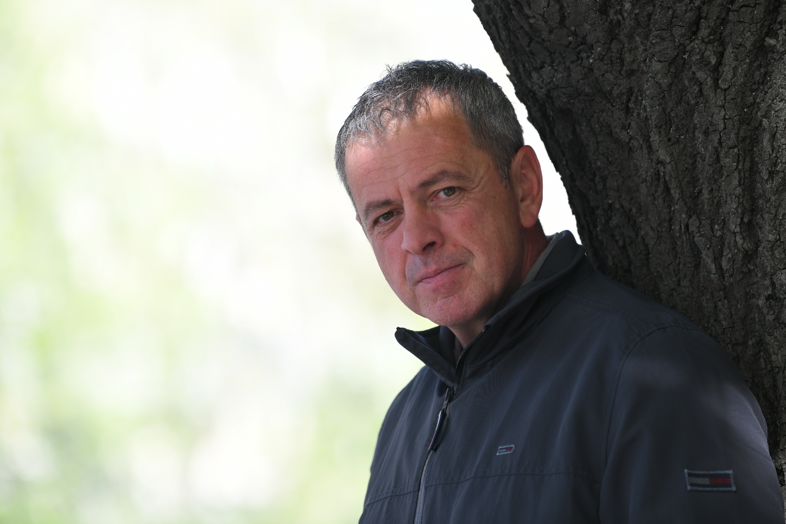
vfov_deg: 6.9
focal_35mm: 200
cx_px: 393
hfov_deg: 10.3
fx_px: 4366
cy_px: 262
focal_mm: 200
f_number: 4
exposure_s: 1/320
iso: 200
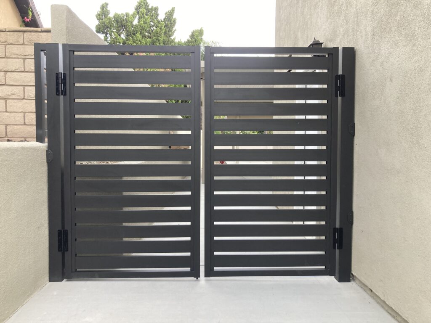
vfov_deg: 49.7
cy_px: 162
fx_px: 349
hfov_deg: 63.4
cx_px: 216
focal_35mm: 28
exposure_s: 1/121
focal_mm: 3.99
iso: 64
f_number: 1.8
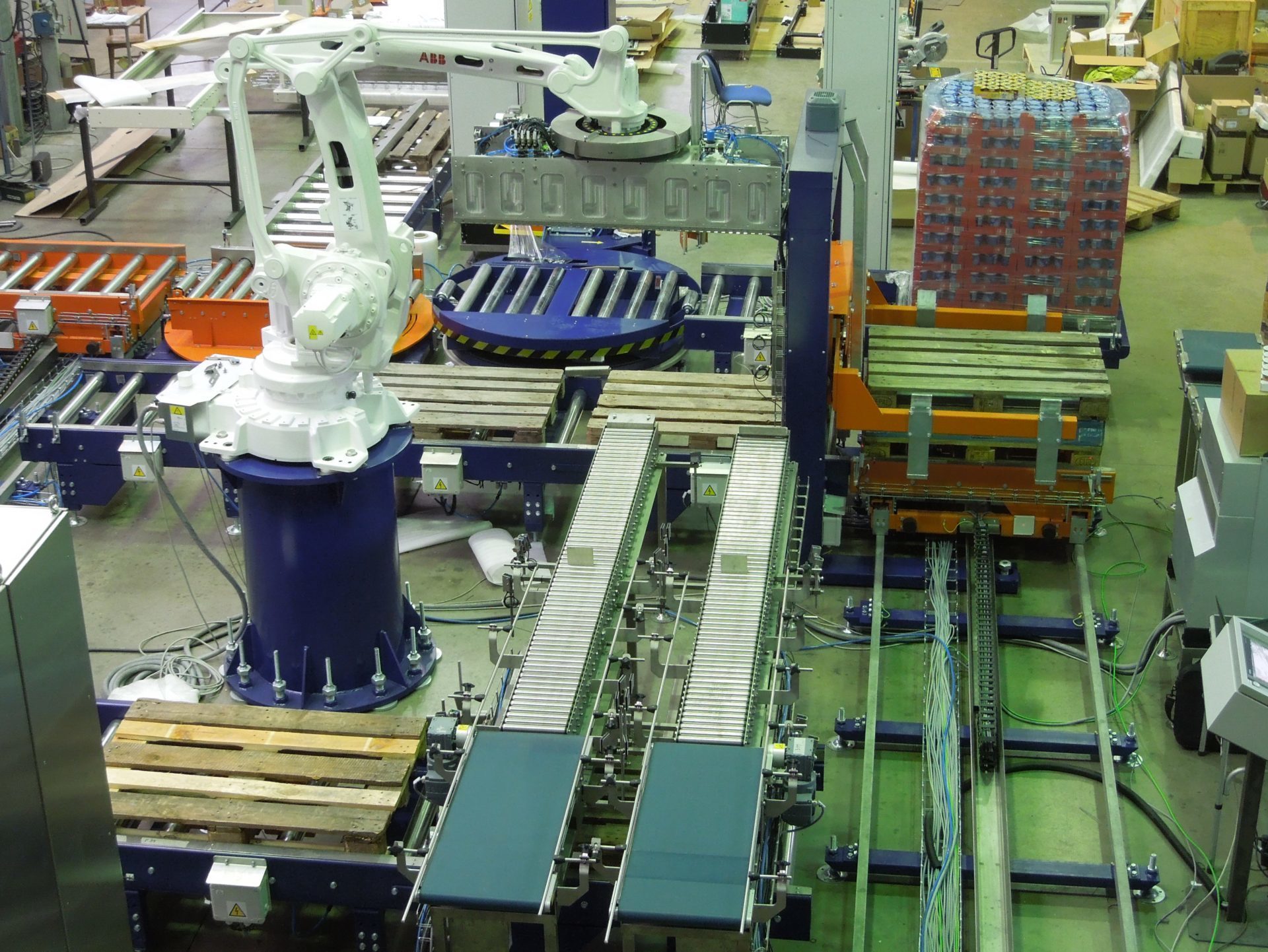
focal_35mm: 54
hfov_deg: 35.5
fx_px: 1979
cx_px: 634
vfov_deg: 27.1
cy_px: 476
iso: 400
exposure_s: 1/15
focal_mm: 9.8
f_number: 4.2
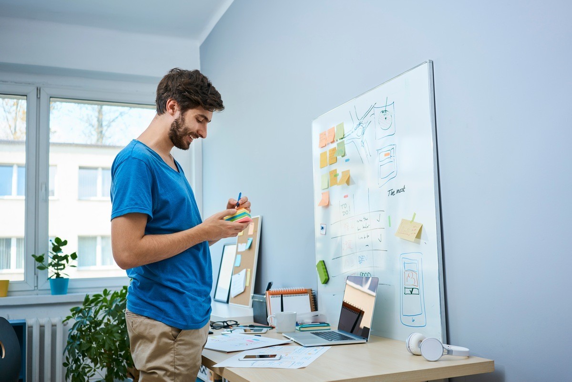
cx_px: 286
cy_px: 191
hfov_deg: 54.4
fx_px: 556
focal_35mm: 35
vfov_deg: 37.9
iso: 100
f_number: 3.2
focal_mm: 35
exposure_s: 1/160
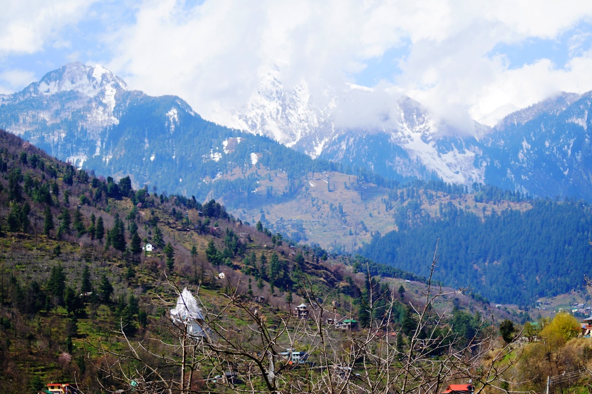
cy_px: 197
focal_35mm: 82
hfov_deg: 24.6
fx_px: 1356
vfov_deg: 16.5
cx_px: 296
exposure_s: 1/640
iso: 100
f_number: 4.5
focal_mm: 55
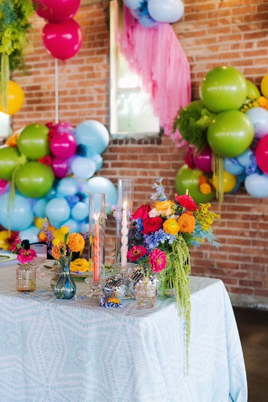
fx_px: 558
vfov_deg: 39.6
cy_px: 201
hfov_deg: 27.0
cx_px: 134
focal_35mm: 50
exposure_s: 1/250
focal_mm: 50
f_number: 2.8
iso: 2000
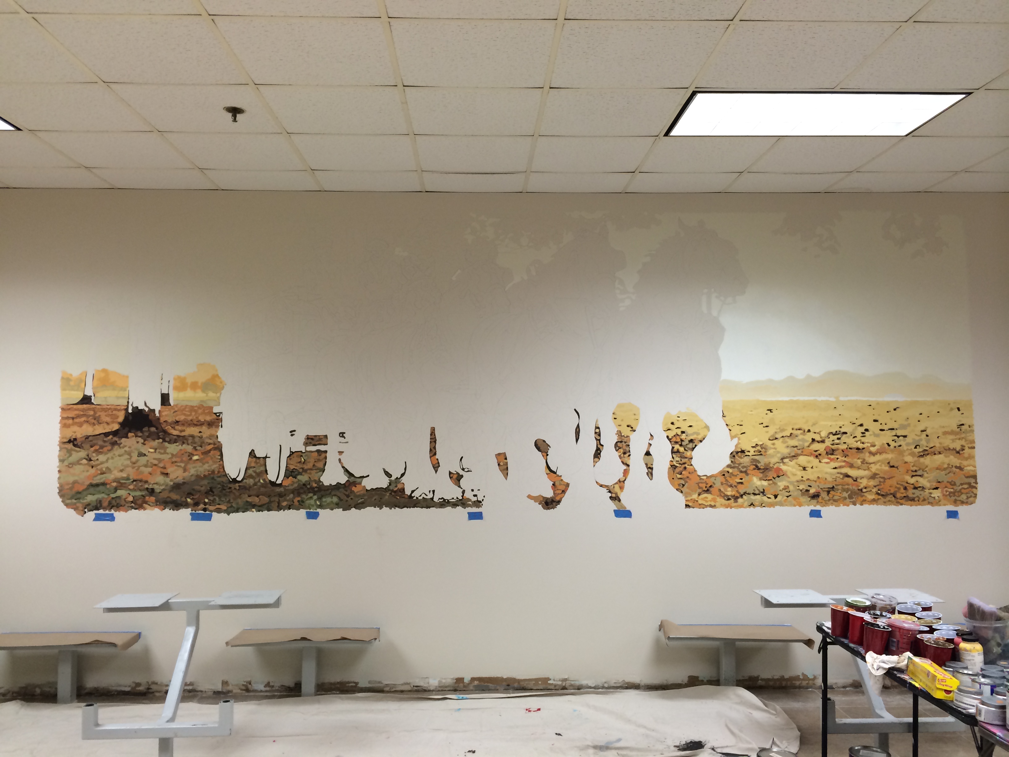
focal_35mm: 30
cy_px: 378
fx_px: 874
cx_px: 504
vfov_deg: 46.8
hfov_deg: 60.0
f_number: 2.2
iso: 80
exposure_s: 1/30
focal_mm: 4.12
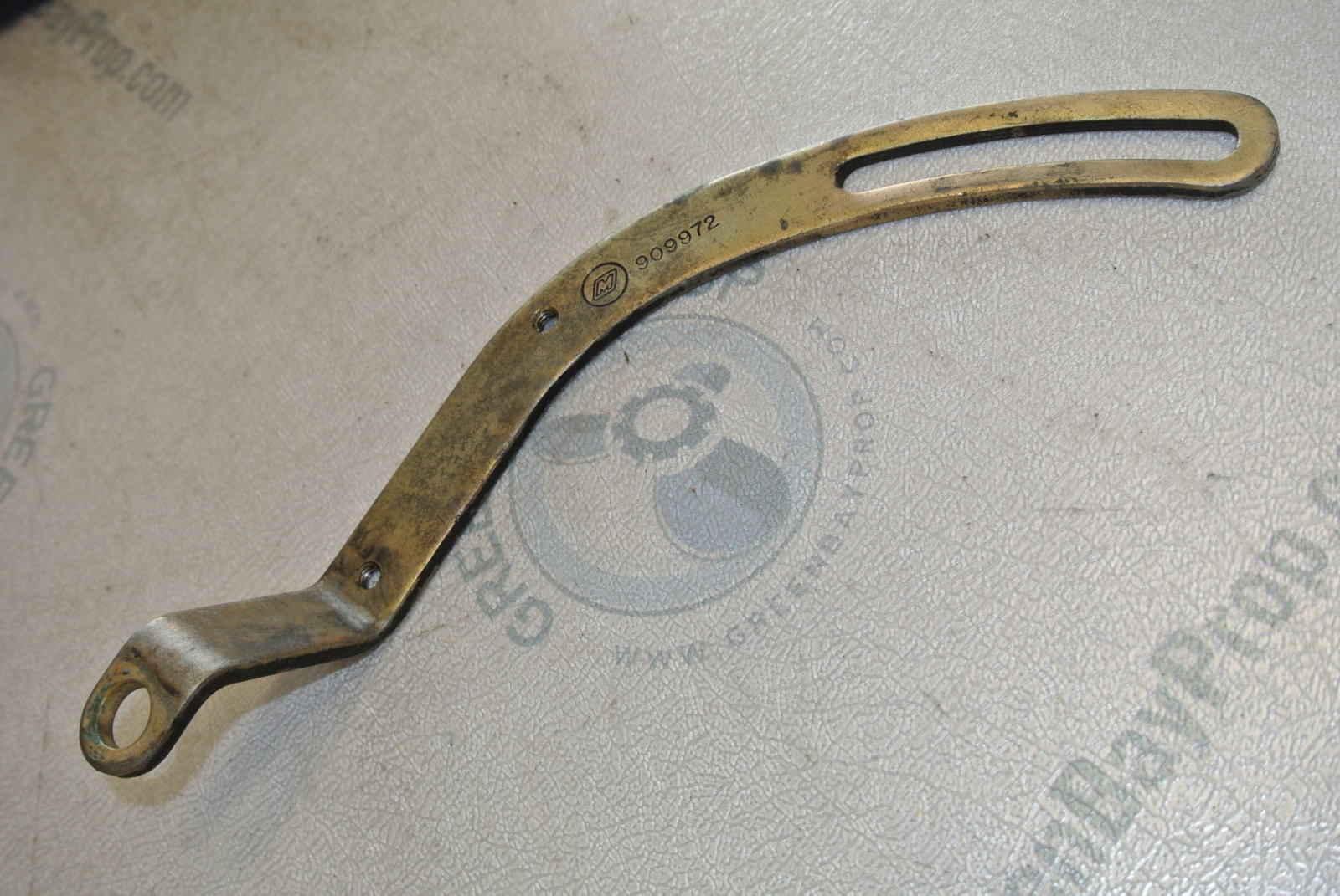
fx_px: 1379
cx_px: 670
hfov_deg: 51.8
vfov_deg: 36.0
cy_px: 448
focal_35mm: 37
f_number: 4
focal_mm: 14
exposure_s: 1/60
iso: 220
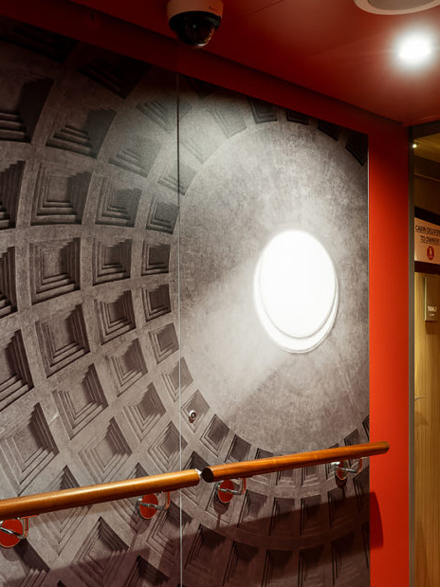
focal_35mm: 43
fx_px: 729
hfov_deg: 32.9
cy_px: 385
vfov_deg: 43.3
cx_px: 103
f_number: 4.8
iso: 400
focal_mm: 13
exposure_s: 1/5
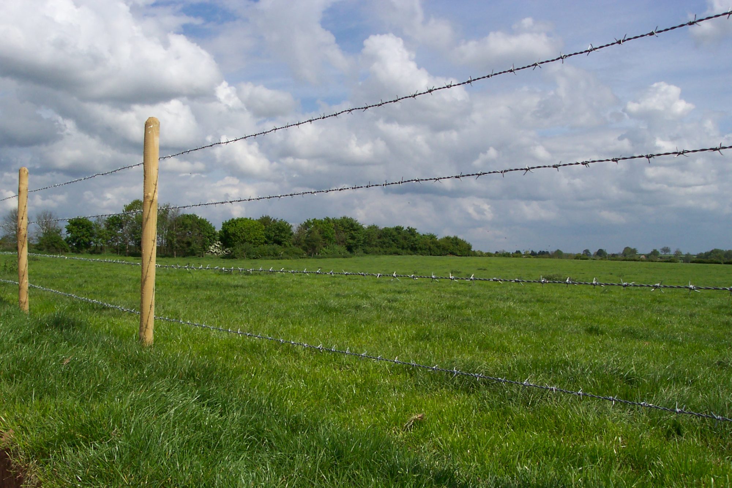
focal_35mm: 38
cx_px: 366
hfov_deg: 50.7
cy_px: 244
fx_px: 773
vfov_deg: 35.0
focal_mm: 8
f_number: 4.8
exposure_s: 1/1000
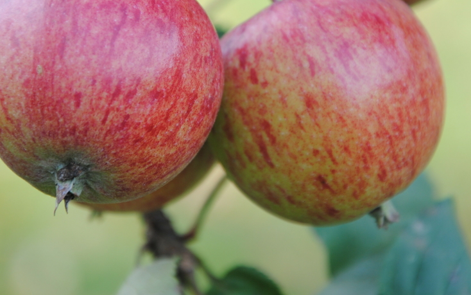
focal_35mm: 263
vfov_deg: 5.0
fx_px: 3374
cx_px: 228
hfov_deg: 8.0
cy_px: 52
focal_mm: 105
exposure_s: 1/50
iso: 100
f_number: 5.6
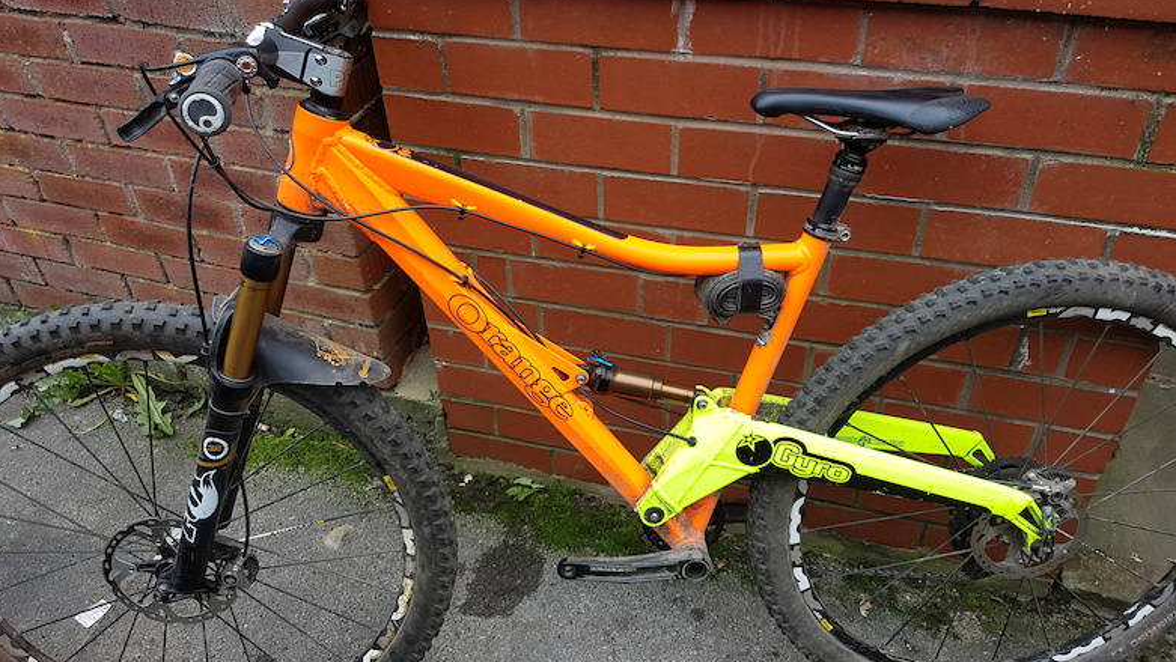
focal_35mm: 29
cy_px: 370
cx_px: 598
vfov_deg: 40.2
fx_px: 905
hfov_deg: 66.0
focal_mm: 4.2
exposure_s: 1/319
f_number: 1.7
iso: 50
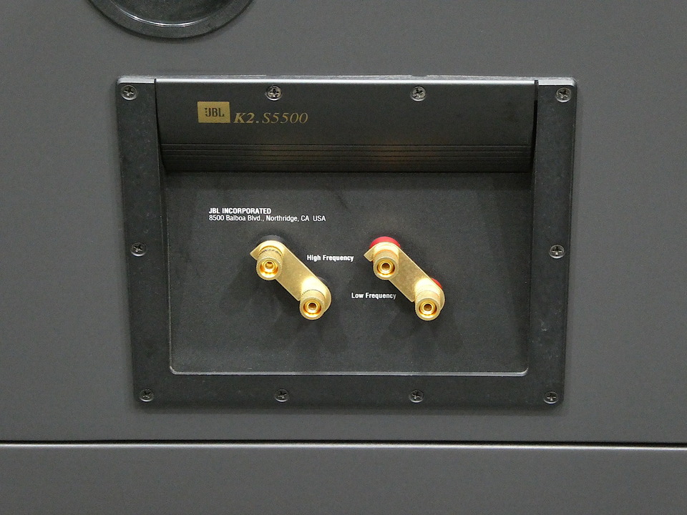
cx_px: 344
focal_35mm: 143
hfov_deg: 13.8
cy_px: 258
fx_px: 2838
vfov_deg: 10.4
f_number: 5.4
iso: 1600
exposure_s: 1/8
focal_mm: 25.6
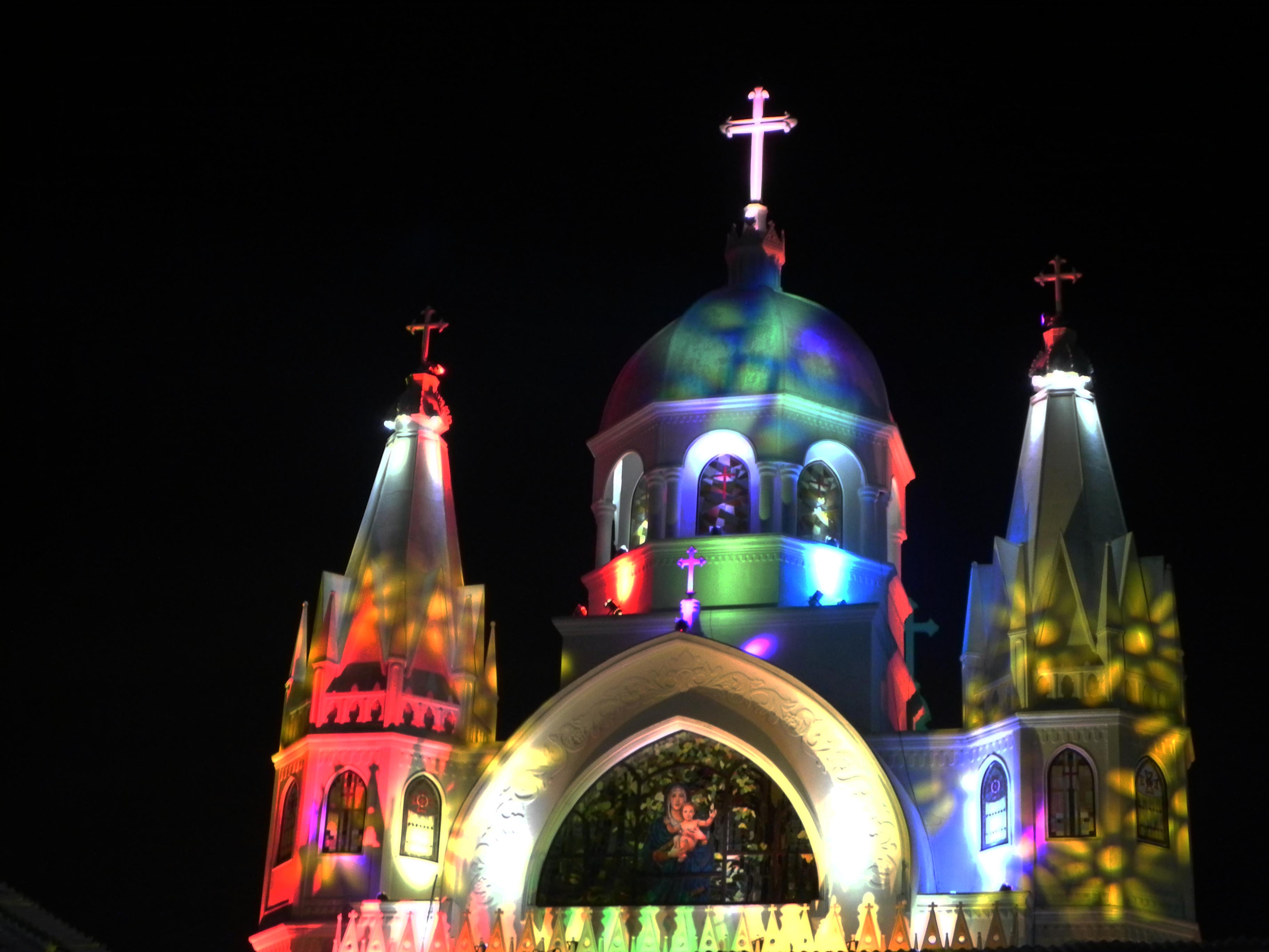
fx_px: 2420
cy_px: 476
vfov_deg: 22.3
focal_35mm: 66
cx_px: 634
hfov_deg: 29.4
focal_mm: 11.8
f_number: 4
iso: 800
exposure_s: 1/15
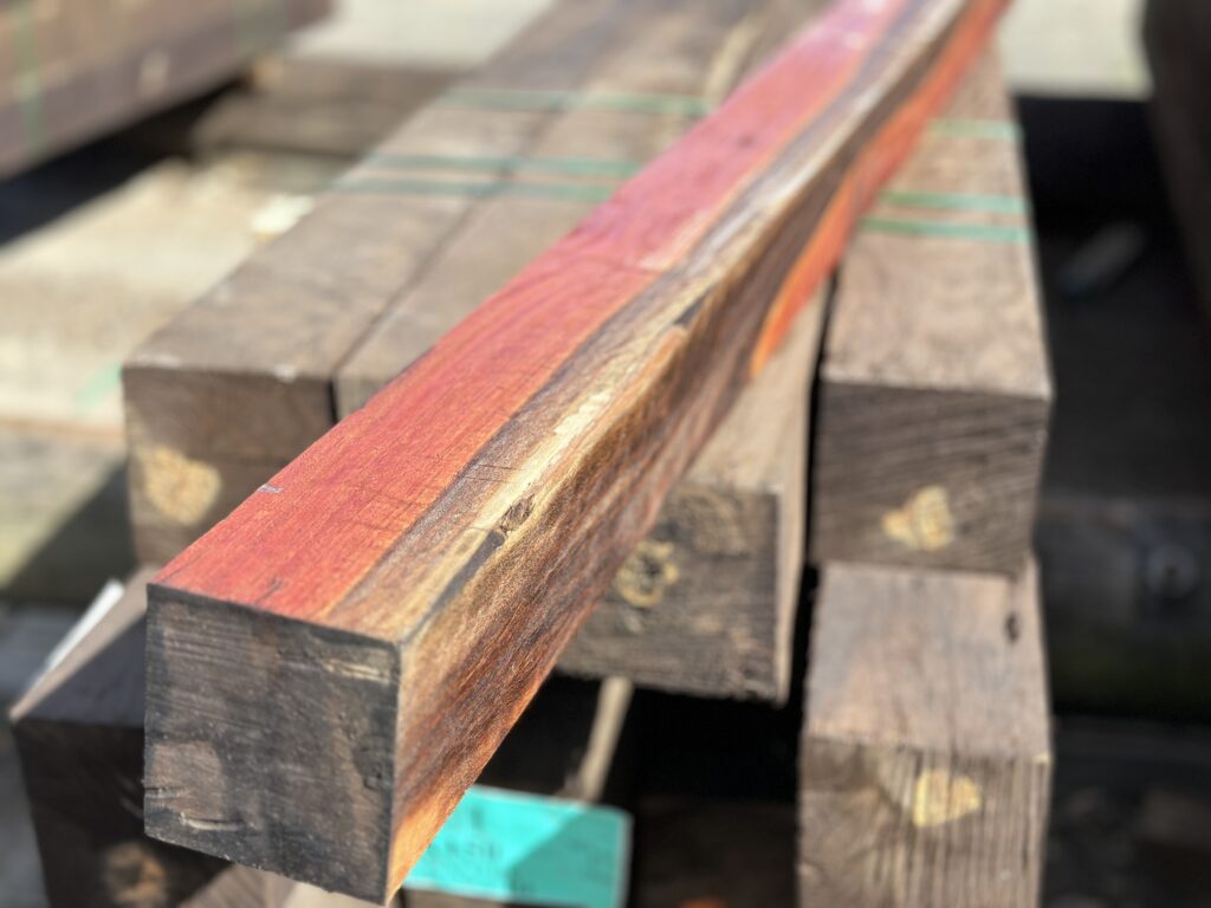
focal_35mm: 48
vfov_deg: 30.3
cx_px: 606
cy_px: 454
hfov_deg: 39.7
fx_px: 1679
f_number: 1.78
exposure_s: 1/2410
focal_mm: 6.86
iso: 80
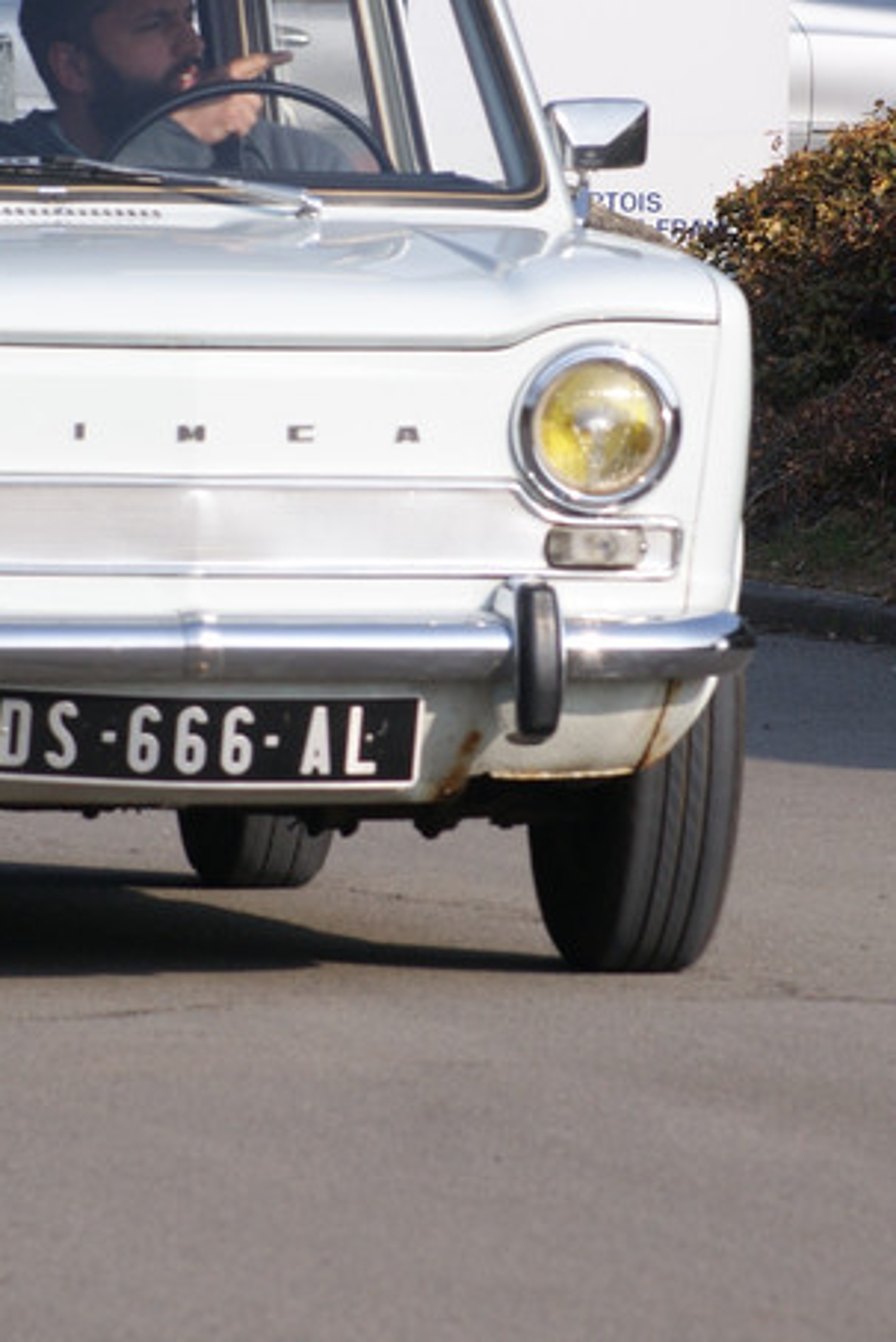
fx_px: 15530
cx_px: 370
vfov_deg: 4.9
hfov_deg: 3.3
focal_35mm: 416
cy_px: 443
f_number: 9
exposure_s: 1/250
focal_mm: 105
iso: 100
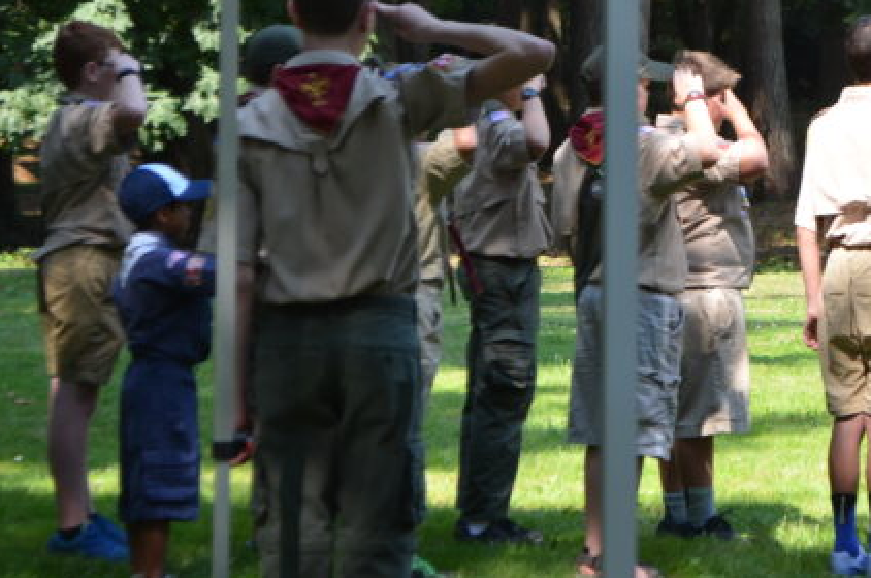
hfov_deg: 14.3
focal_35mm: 142
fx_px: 3430
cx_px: 774
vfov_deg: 9.6
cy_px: 207
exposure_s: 1/160
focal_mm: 52
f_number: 6.3
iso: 200
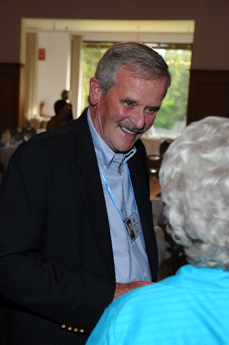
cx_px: 114
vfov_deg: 33.4
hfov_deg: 22.6
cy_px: 172
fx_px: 574
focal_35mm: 60
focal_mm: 40
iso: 500
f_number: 4
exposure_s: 1/80
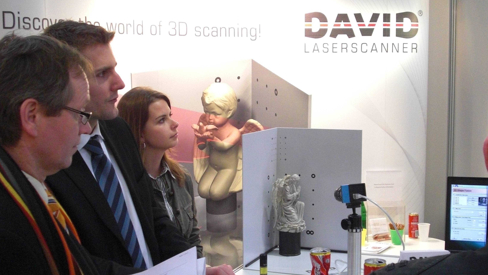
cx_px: 257
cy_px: 187
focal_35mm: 52
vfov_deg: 22.9
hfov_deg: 39.9
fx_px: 673
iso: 400
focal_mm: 7.6
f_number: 3.1
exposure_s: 1/60
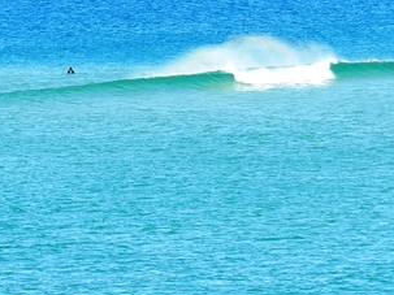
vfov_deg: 3.8
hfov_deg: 5.0
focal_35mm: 393
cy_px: 88
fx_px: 4471
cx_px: 126
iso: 160
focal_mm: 42.4
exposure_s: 1/200
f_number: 5.6
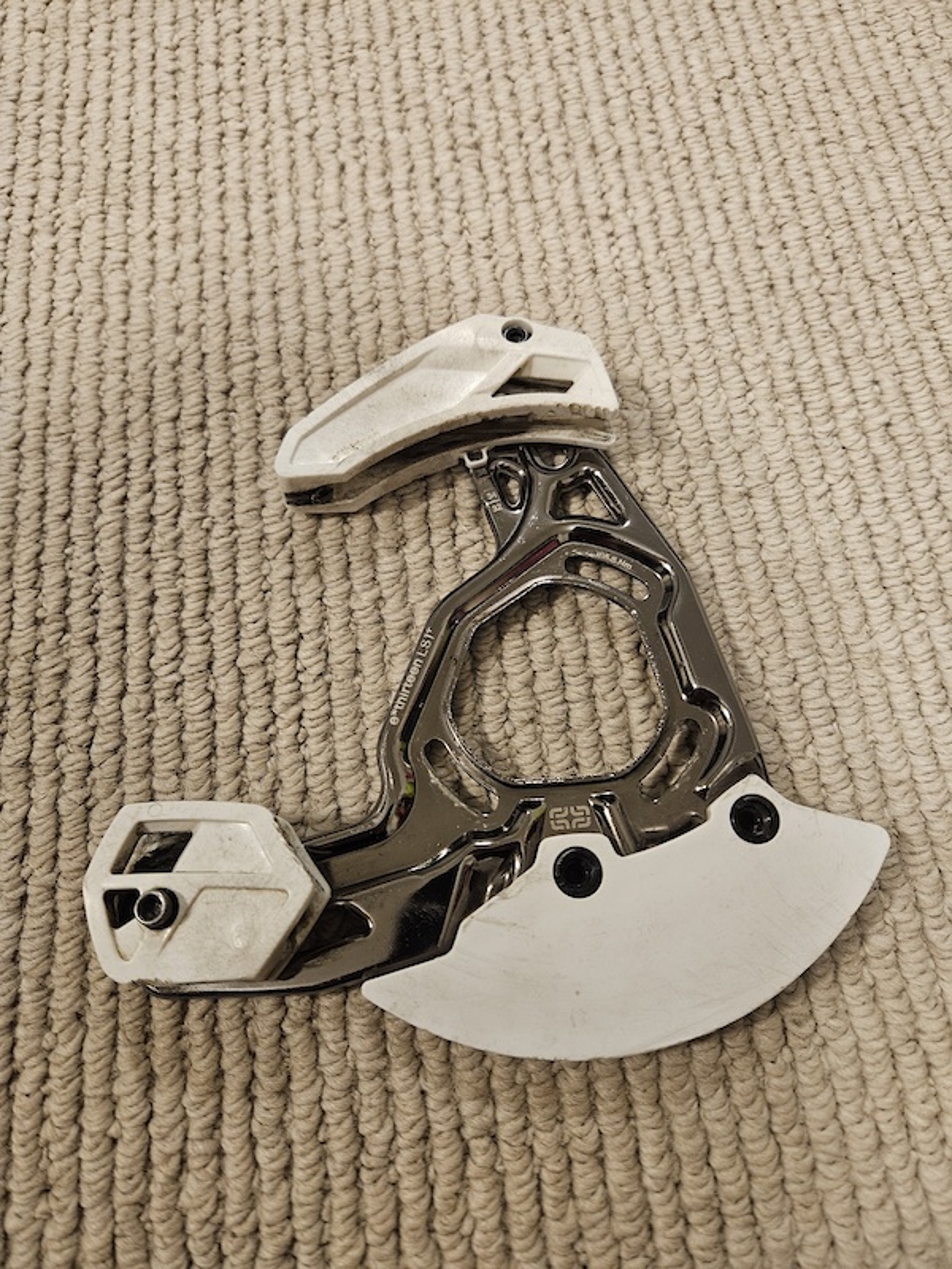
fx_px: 843
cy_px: 634
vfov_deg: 73.9
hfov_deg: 58.9
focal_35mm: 23
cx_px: 476
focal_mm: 5.4
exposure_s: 1/40
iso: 500
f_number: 1.8
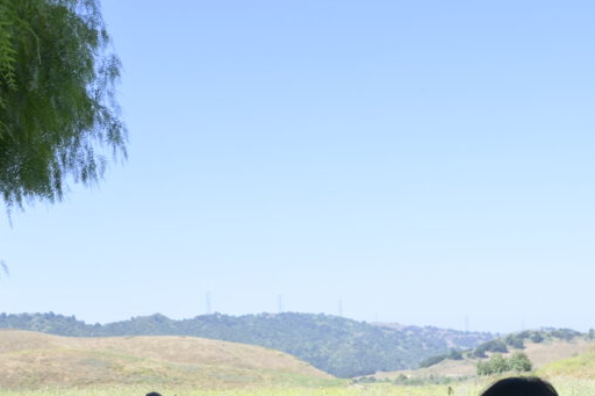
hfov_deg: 27.9
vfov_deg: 18.3
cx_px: 402
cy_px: 413
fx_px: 1190
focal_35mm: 72
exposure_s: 1/100
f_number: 18
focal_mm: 24
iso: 400
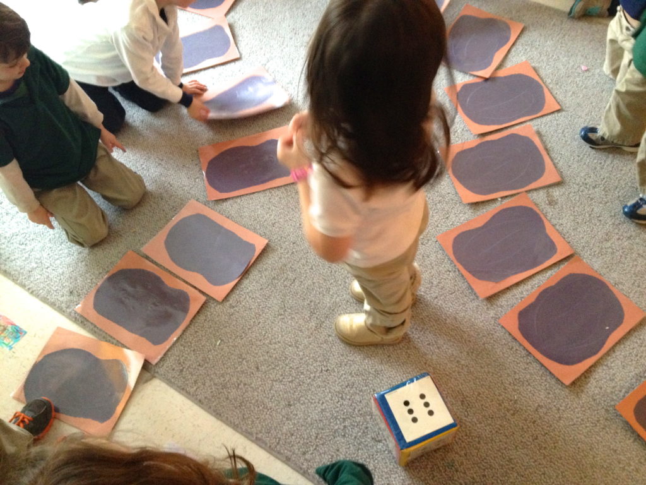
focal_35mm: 35
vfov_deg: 40.7
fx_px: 653
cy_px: 242
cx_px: 323
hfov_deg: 52.6
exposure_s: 1/20
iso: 320
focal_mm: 4.28
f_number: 2.4
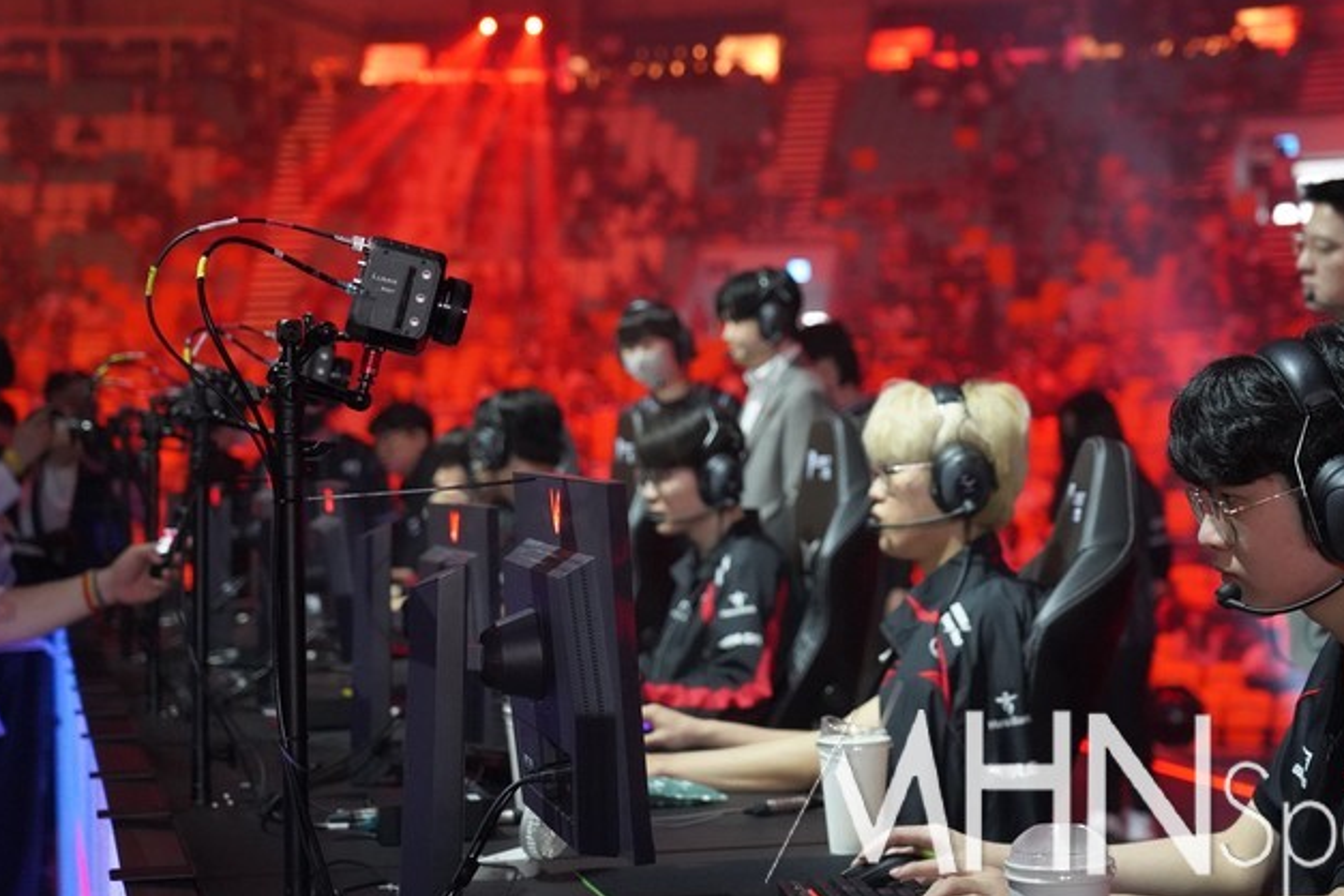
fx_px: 2613
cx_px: 759
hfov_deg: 28.8
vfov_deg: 19.5
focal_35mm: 70
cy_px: 420
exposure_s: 1/160
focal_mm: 61
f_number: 4
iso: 8000
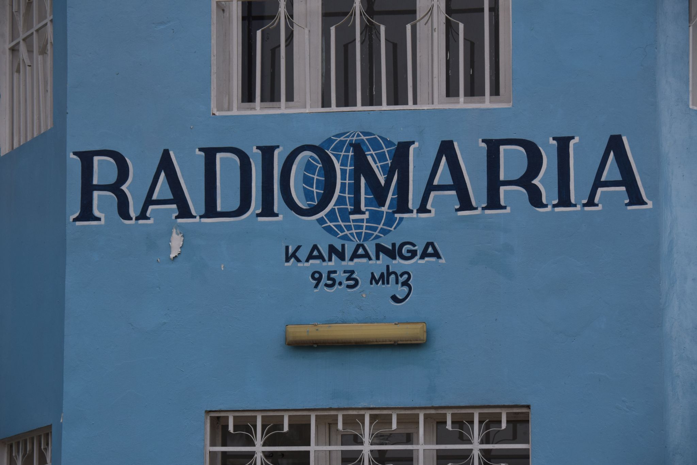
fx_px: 3252
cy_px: 232
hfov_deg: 12.2
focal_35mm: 168
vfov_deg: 8.2
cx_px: 348
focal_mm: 112
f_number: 5.6
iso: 400
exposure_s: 1/1250
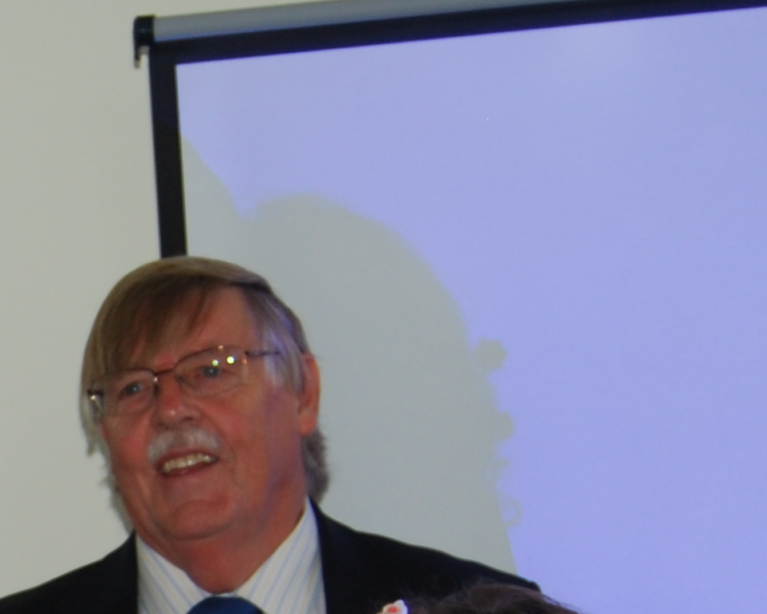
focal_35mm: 171
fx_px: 3883
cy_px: 865
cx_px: -484
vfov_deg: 8.9
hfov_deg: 10.8
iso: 200
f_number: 4.2
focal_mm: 30
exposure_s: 1/60
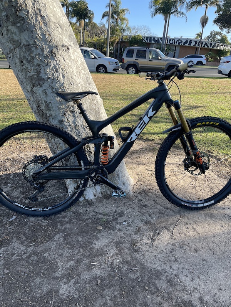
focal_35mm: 26
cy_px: 154
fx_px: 231
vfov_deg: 67.3
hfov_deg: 53.1
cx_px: 116
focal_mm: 5.1
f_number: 1.6
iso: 32
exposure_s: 1/867
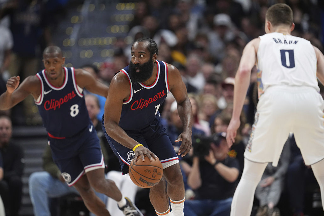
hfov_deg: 5.2
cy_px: 108
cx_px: 162
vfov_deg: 3.4
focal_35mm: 400
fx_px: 3600
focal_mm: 400
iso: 5000
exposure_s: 1/2000
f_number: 3.2
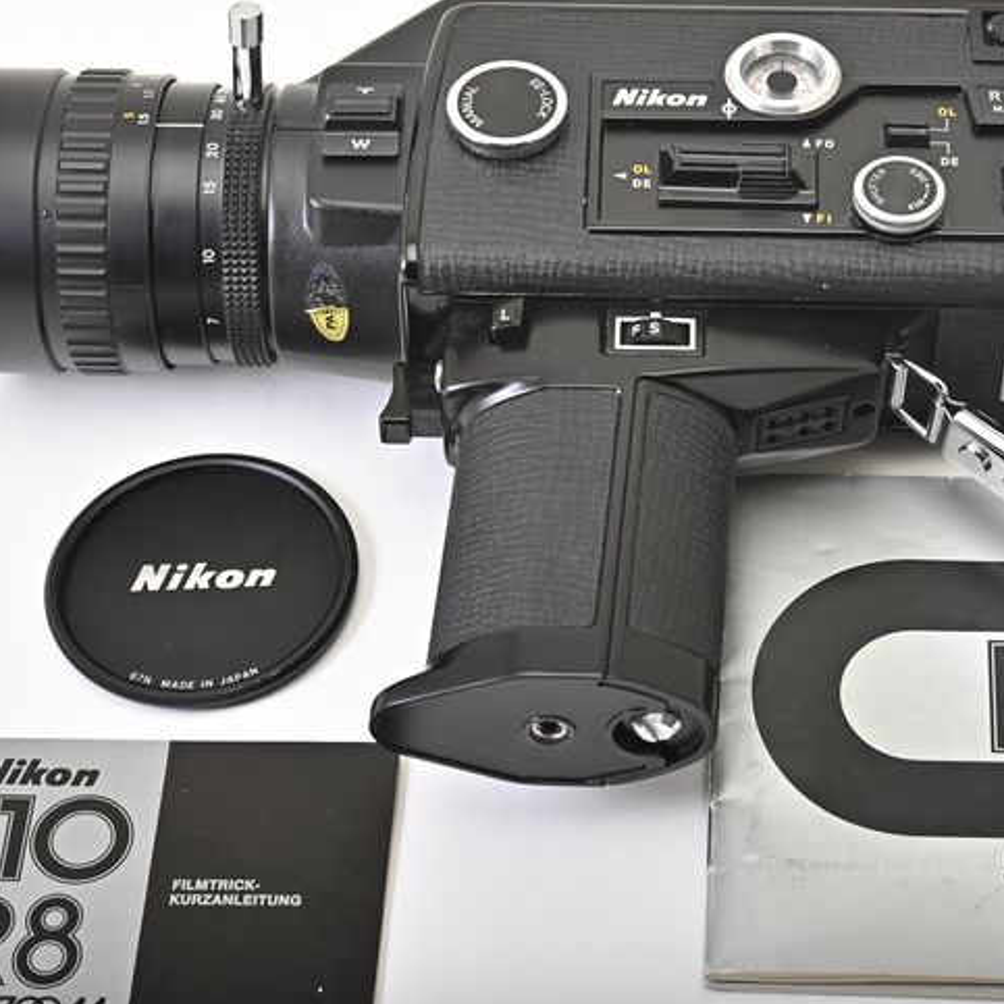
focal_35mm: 95
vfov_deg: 18.3
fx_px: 3117
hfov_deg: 18.3
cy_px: 418
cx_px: 630
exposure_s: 1/200
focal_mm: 60
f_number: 16
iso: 100
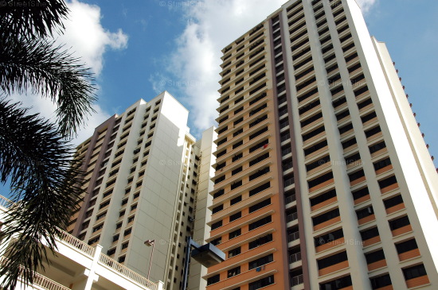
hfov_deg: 53.2
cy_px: 145
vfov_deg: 36.8
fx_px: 437
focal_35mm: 36
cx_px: 219
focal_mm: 24
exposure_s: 1/400
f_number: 9
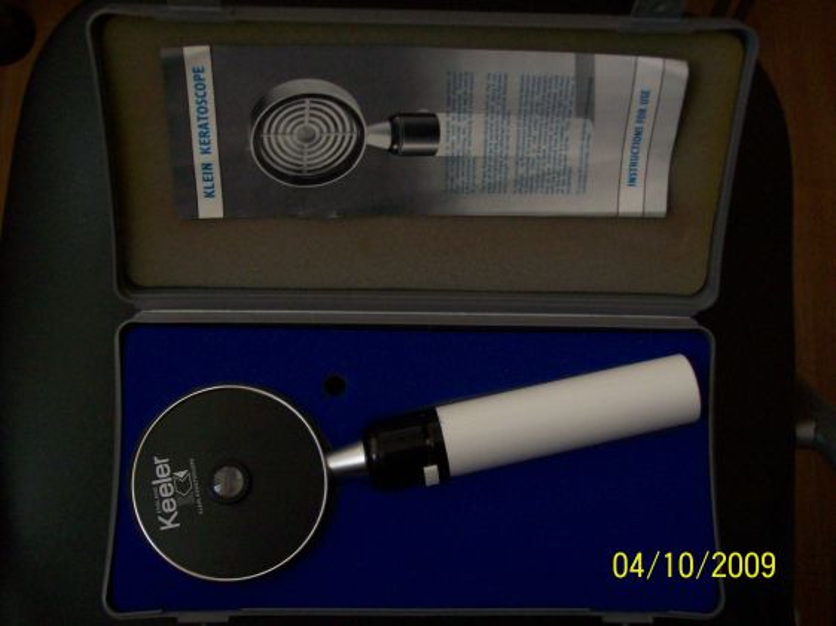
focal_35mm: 45
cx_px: 418
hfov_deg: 42.1
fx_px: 1086
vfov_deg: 32.2
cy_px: 313
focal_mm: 7.6
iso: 200
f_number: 3
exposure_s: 1/8
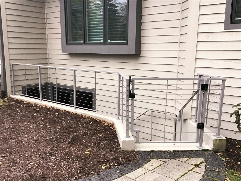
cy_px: 90
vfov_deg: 45.4
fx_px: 216
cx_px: 120
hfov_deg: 58.4
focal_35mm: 31
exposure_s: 1/30
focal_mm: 3.3
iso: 32
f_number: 2.4
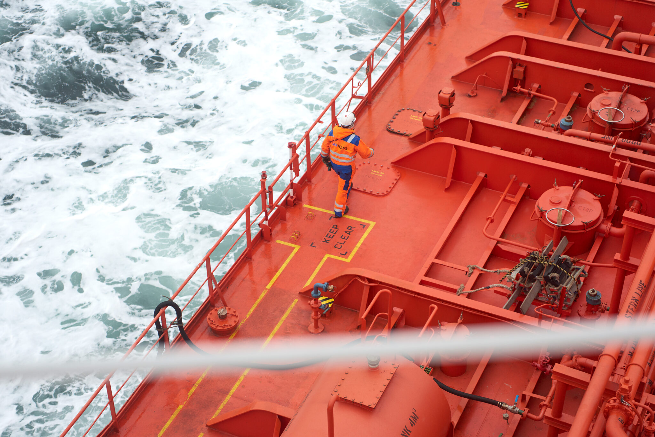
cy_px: 218
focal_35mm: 70
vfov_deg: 19.5
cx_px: 328
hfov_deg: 28.8
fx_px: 1274
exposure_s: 1/400
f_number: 2.8
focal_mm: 70
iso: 400
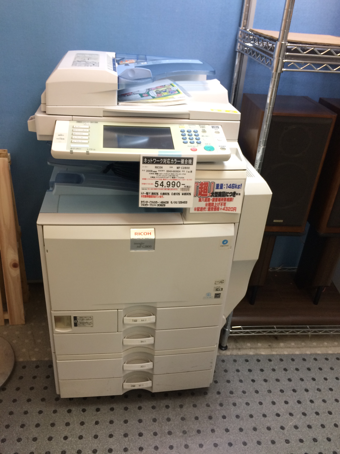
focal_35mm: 29
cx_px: 170
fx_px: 380
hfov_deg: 48.2
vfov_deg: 61.7
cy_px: 227
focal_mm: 4.15
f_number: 2.2
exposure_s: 1/33
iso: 40
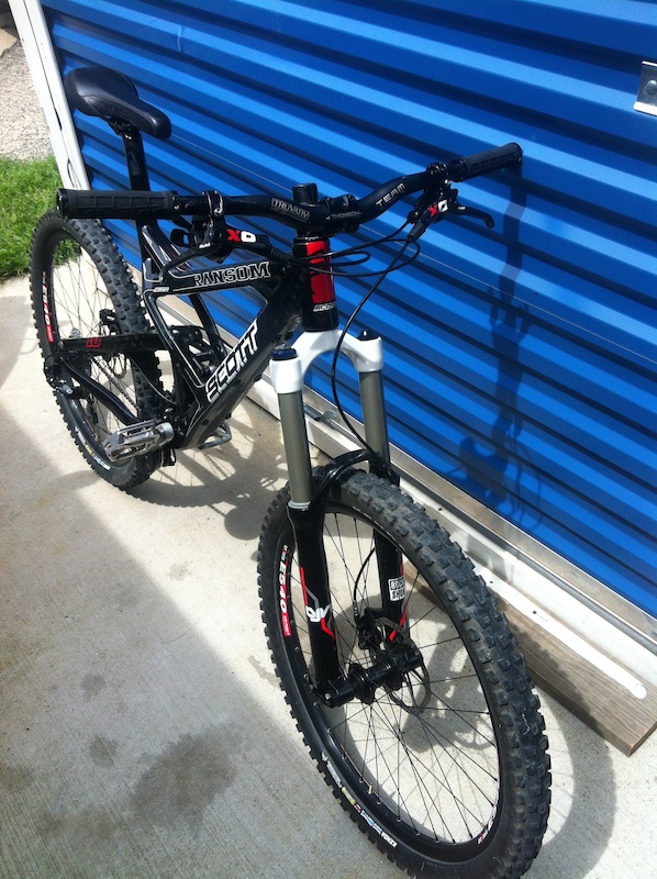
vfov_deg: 52.7
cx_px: 328
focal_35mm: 35
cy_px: 440
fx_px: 888
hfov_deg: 40.6
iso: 80
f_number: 2.8
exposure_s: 1/718
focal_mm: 3.85
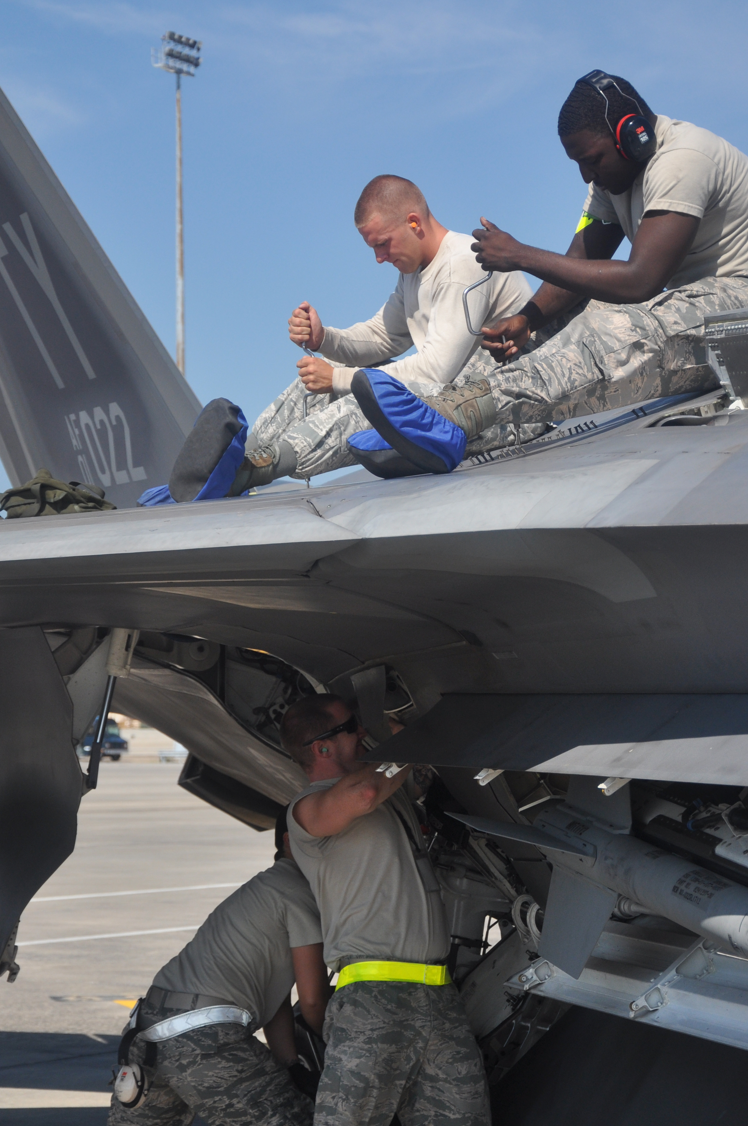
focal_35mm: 114
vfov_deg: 18.0
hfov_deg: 12.0
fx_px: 3562
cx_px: 443
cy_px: 668
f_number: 5
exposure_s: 1/2000
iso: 250
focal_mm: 58
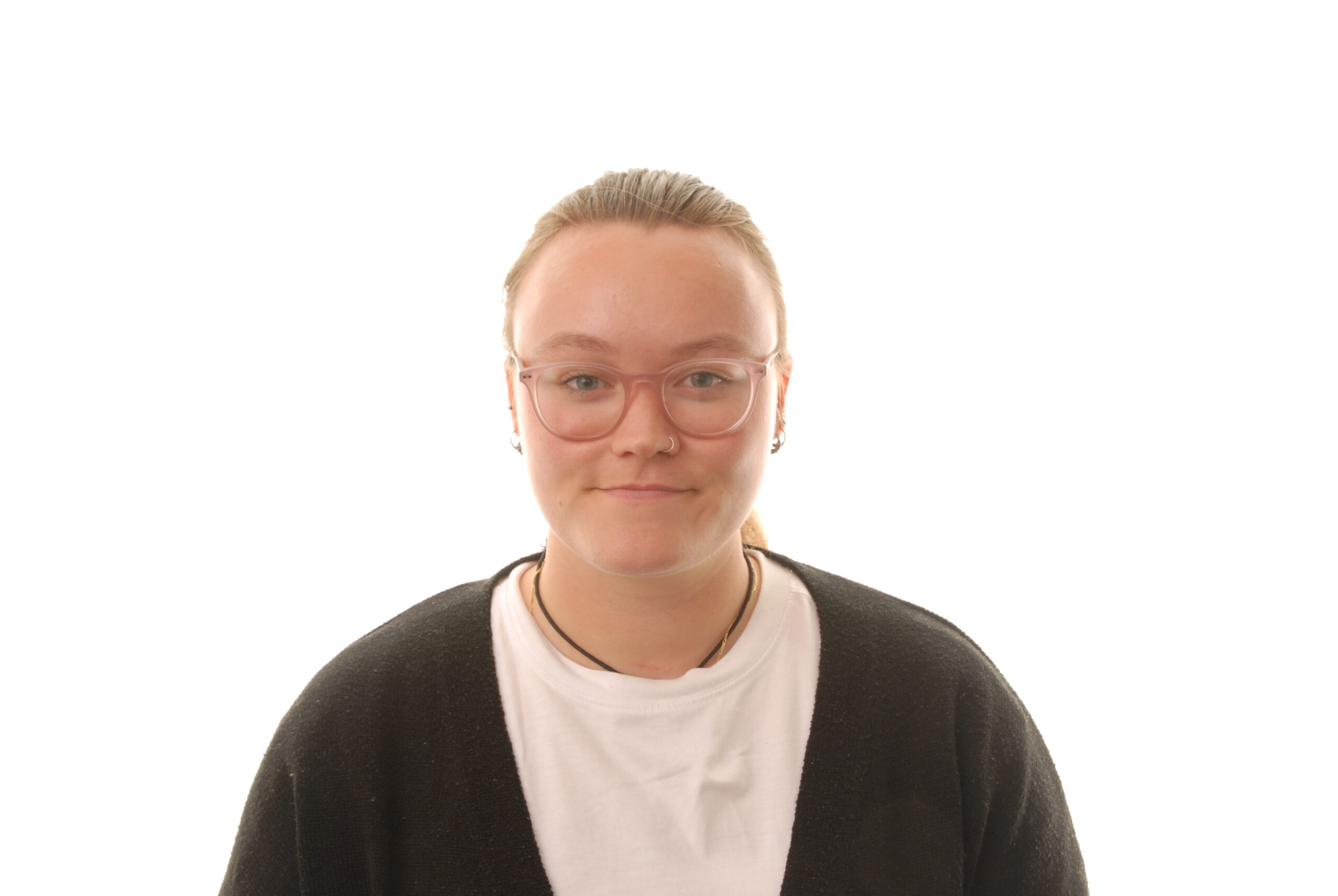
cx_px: 669
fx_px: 1730
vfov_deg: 29.0
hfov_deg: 42.3
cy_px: 448
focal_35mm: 46
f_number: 10
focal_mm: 31
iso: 100
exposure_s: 1/125
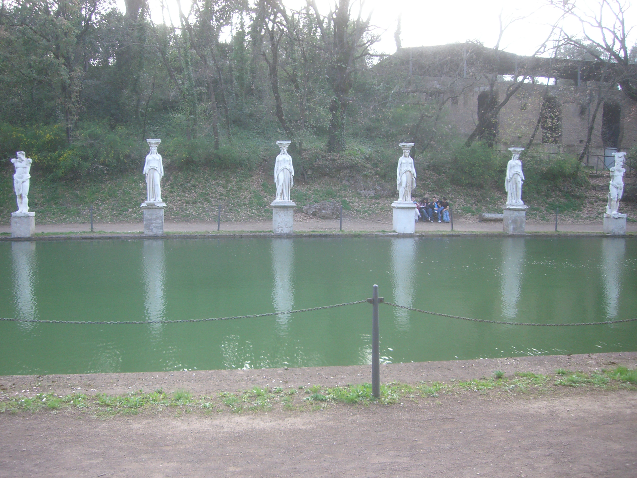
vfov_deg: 37.7
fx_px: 699
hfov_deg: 49.0
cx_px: 318
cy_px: 239
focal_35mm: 38
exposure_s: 1/200
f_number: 2.7
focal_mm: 6.2
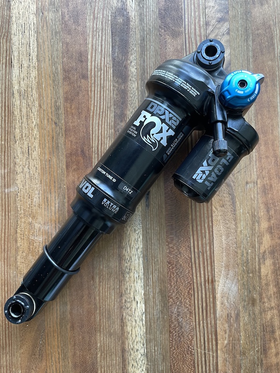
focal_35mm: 26
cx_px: 140
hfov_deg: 53.1
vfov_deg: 67.3
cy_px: 186
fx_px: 280
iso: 250
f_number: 1.6
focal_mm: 4.2
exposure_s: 1/60
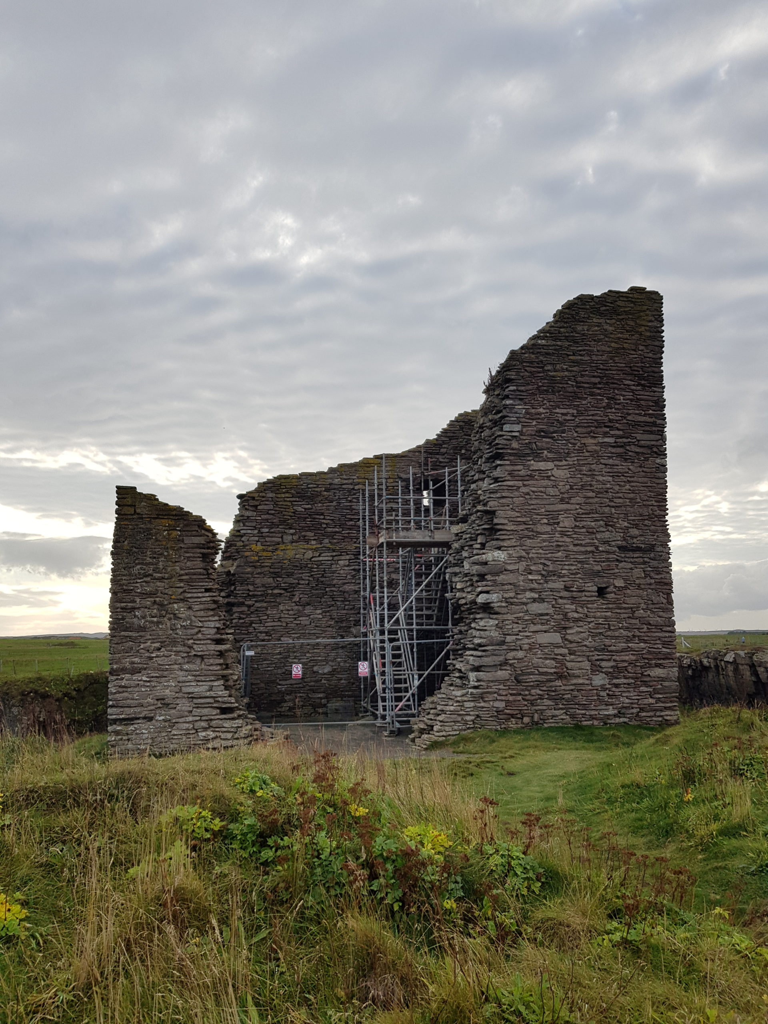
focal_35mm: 26
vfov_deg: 67.3
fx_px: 769
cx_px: 384
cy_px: 512
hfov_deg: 53.1
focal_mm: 4.2
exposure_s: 1/922
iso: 40
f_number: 1.7
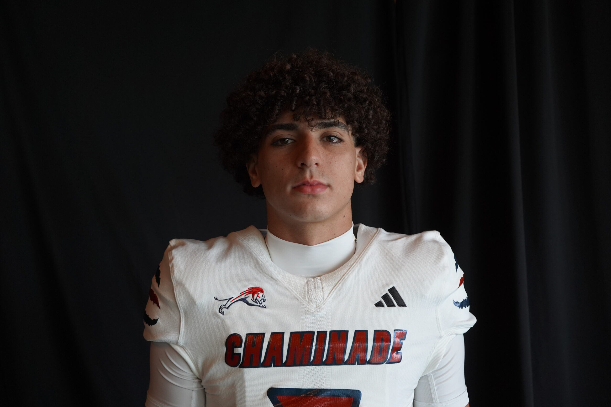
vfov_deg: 34.2
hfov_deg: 49.6
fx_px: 662
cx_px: 306
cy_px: 204
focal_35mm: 39
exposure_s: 1/160
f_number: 4
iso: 1250
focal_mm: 39
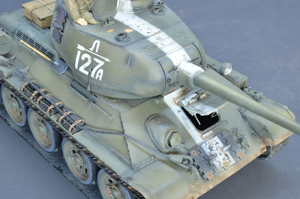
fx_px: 499
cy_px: 100
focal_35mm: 60
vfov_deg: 22.5
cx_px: 150
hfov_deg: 33.5
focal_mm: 40
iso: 200
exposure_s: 1.3
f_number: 18
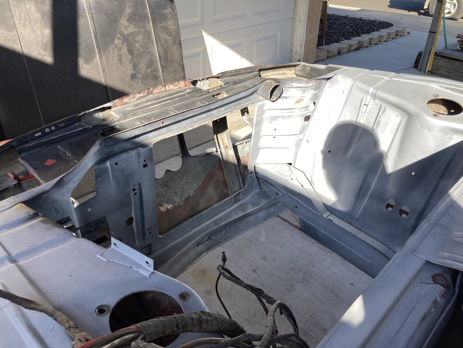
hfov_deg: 63.4
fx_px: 375
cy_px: 174
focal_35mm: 28
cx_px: 232
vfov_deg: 49.7
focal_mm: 3.99
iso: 20
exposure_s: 1/623
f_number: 1.8
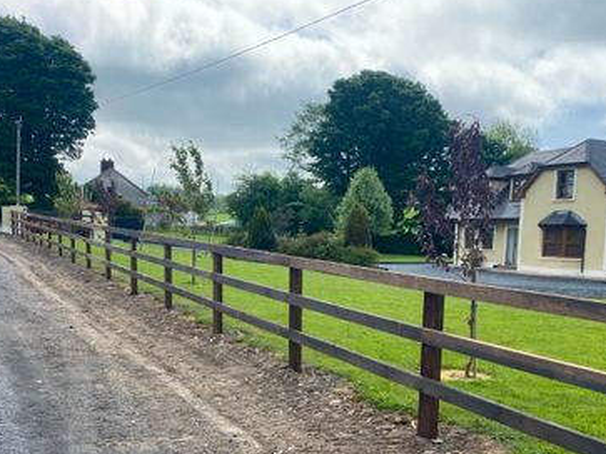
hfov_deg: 43.8
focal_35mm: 43
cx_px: 344
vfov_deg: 32.8
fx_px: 753
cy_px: 352
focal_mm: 4.25
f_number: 1.8
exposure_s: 1/2688
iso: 32
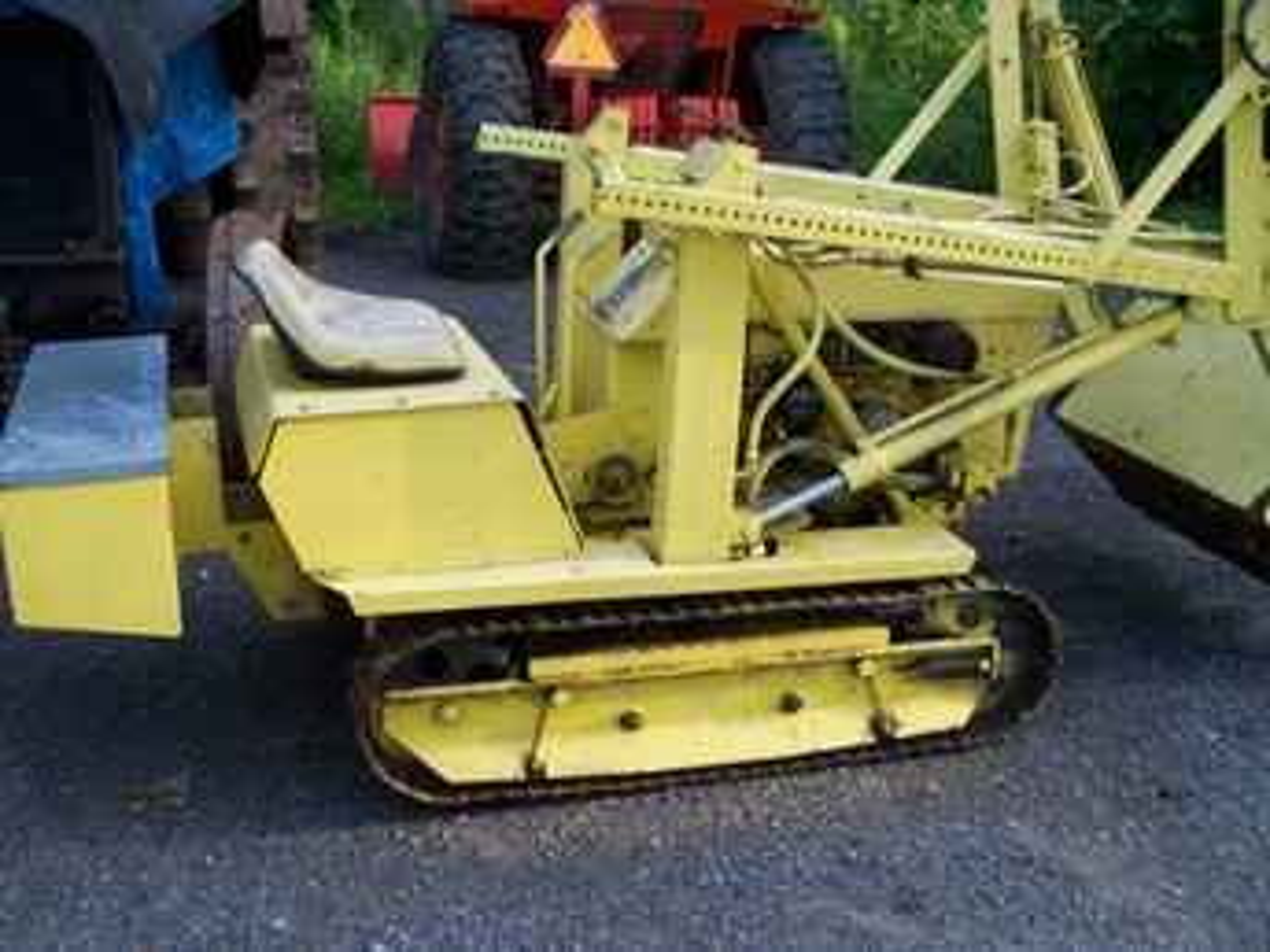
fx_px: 1724
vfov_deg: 30.9
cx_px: 635
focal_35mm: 47
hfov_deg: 40.4
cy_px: 476
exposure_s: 1/80
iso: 64
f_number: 2.9
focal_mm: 9.86
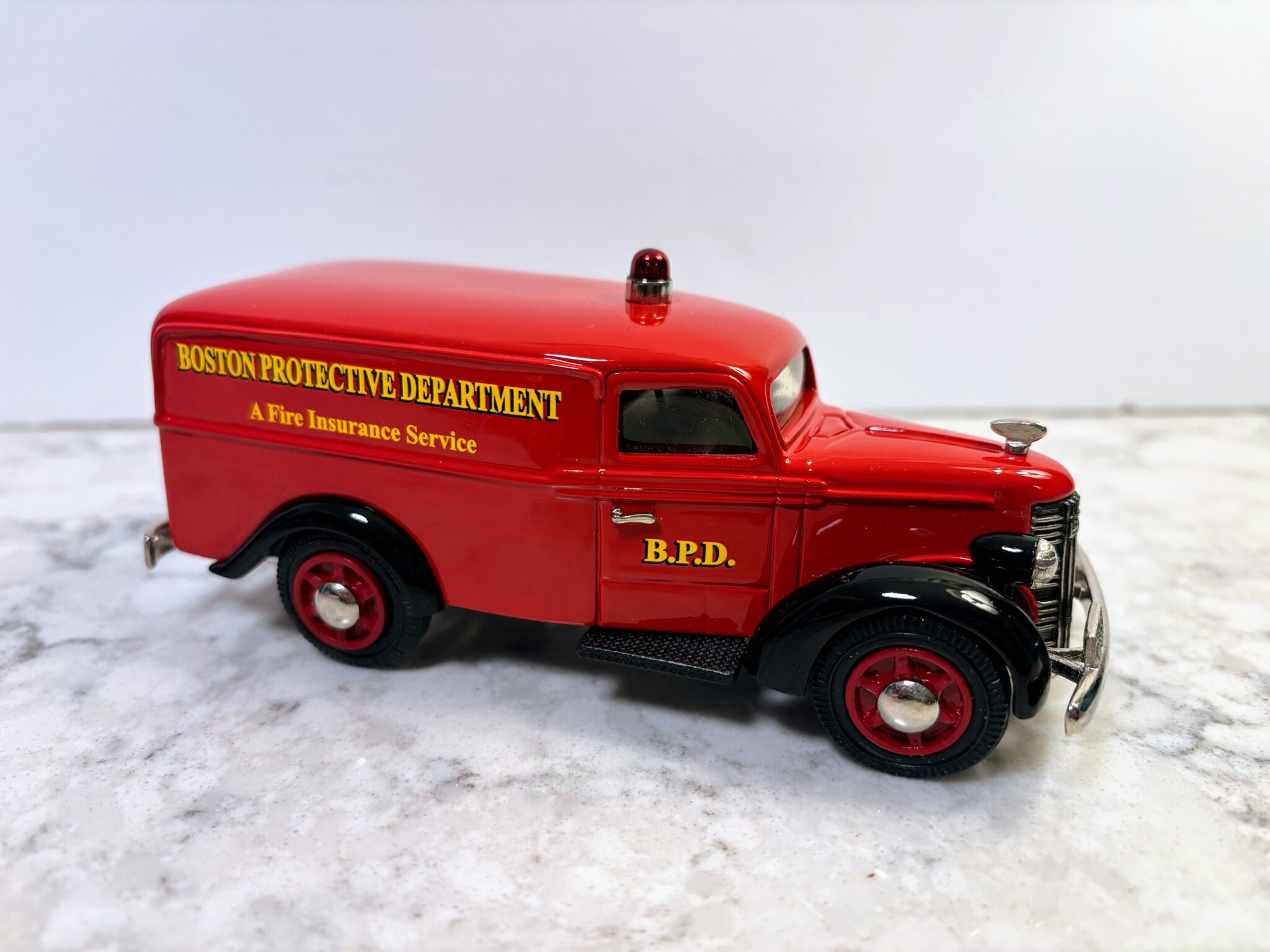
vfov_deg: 53.1
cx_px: 635
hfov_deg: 67.3
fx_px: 954
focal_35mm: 26
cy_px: 476
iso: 125
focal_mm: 5.96
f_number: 1.6
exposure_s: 1/120
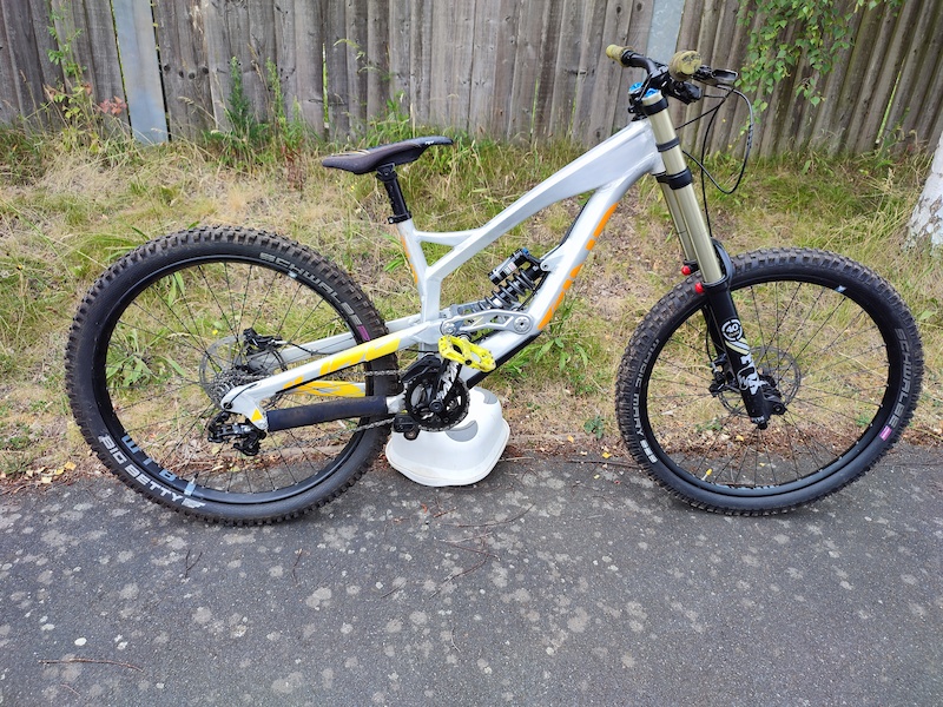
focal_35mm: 25
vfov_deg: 54.9
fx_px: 681
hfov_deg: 69.4
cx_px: 472
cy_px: 354
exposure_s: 1/100
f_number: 1.9
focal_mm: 6.04
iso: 53
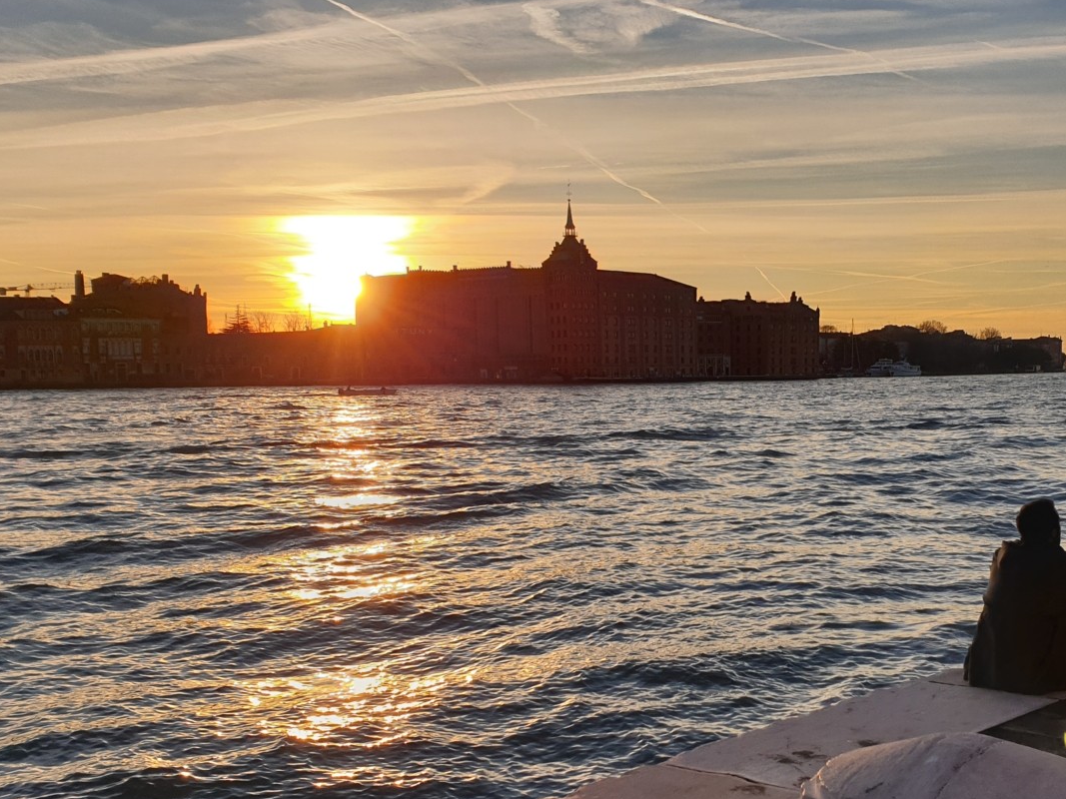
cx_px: 697
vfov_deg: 36.7
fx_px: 1201
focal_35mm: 39
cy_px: 482
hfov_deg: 47.2
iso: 50
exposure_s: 1/2119
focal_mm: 4.3
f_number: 2.4
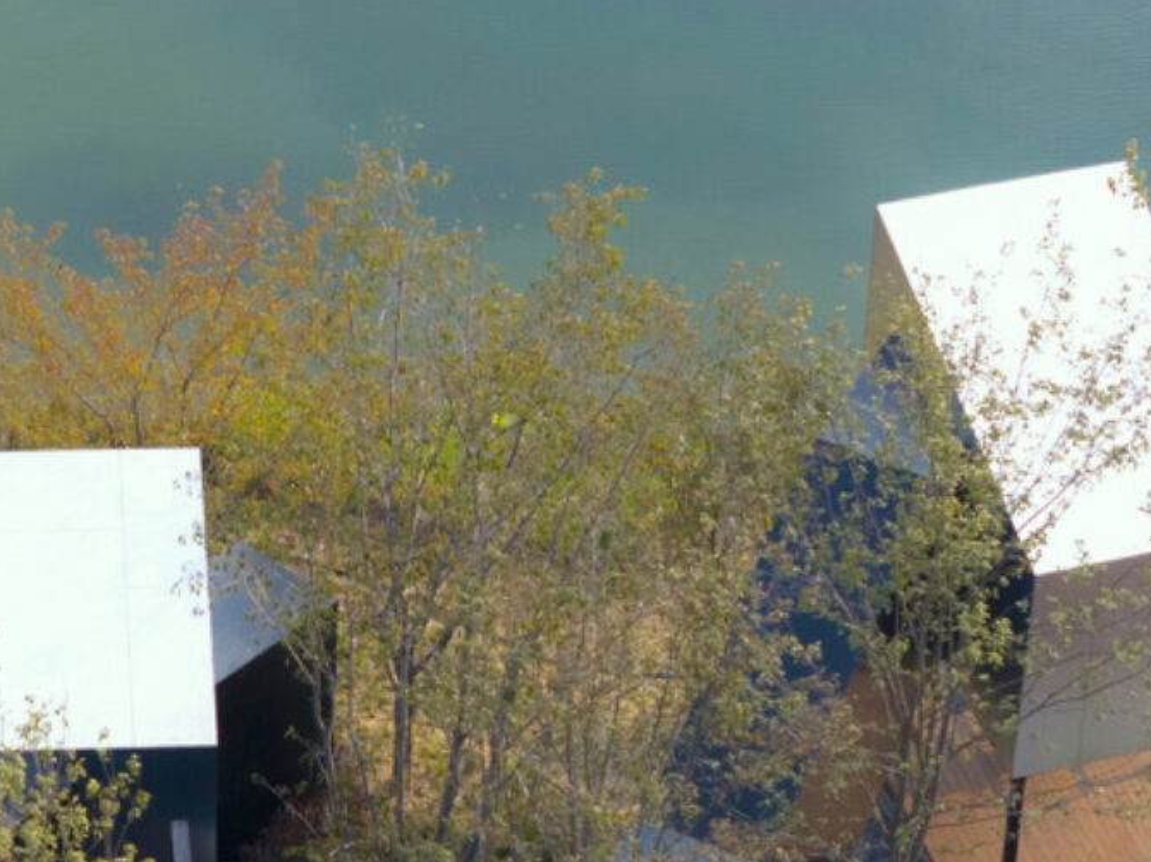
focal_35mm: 214
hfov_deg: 9.2
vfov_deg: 6.9
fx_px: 7113
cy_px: 589
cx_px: 325
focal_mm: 19.35
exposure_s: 1/640
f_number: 2.8
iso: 100
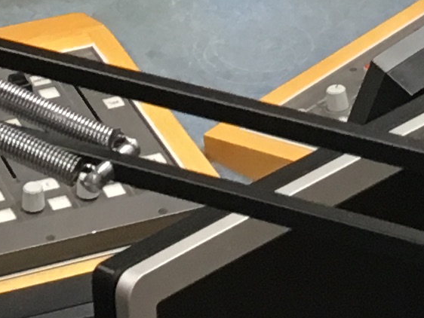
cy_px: -756
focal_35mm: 208
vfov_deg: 6.3
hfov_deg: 9.5
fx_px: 2549
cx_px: 109
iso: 125
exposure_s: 1/33
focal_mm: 4.15
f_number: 2.2
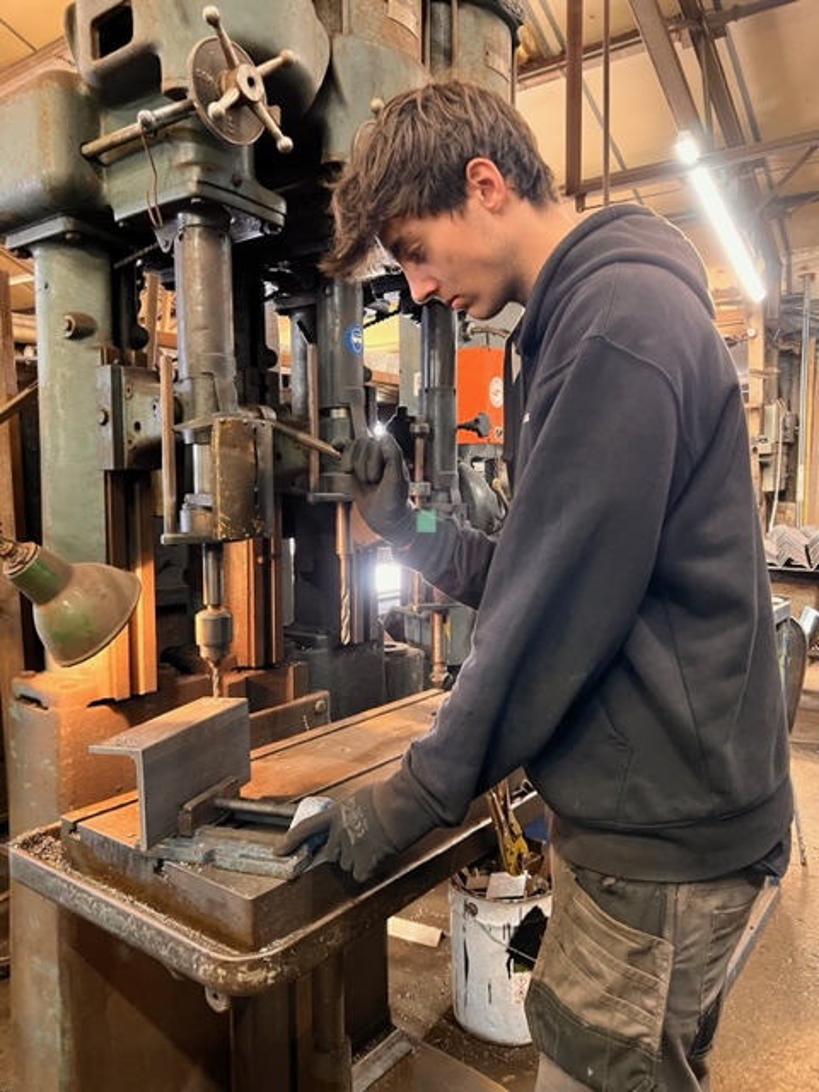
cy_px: 546
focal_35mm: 26
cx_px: 410
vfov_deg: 67.3
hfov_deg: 53.1
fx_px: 820
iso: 500
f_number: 1.5
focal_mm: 5.7
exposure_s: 1/33
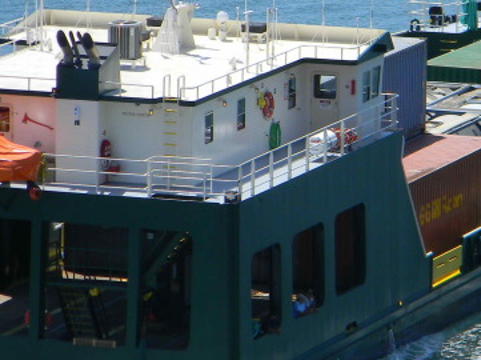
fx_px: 5636
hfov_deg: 4.9
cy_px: 153
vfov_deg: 3.7
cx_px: 286
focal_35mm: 406
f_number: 5.2
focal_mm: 33.1
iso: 80
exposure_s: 1/486
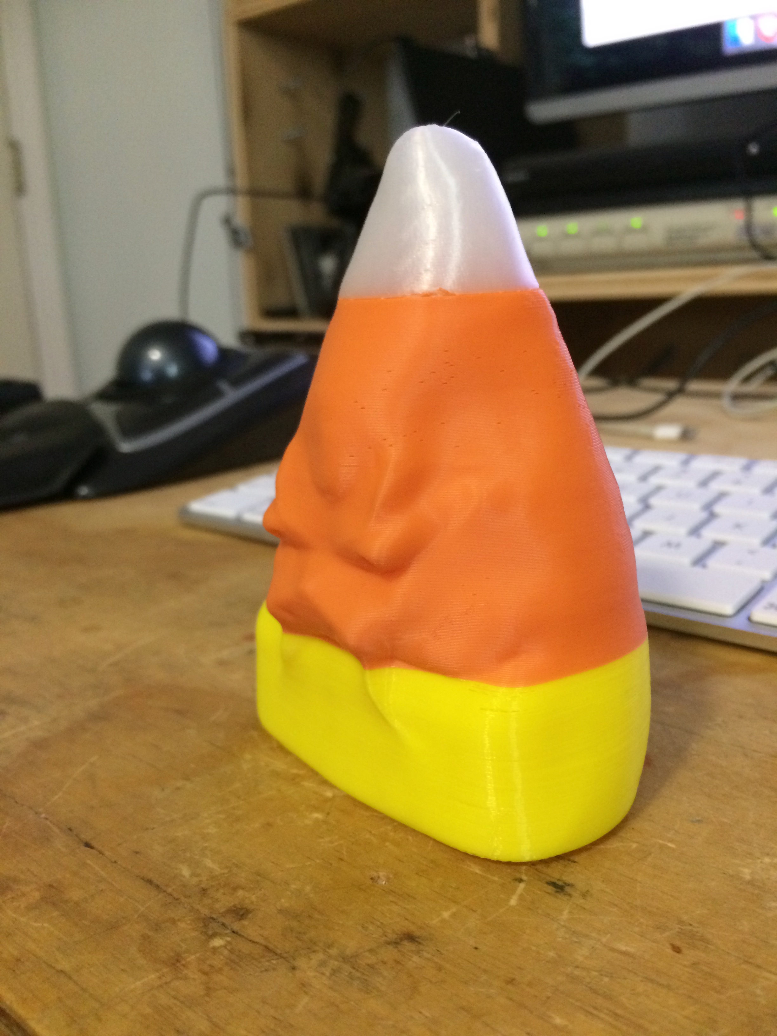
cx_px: 388
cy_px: 518
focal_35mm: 29
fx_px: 868
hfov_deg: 48.2
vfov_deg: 61.7
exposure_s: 1/20
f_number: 2.2
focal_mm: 4.15
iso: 250
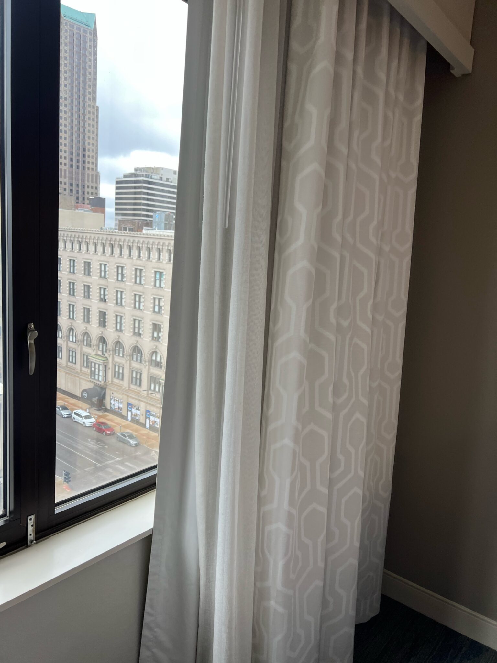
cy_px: 332
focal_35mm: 26
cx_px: 248
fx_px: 498
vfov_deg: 67.3
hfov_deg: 53.1
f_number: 1.5
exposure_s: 1/120
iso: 50
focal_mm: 5.7
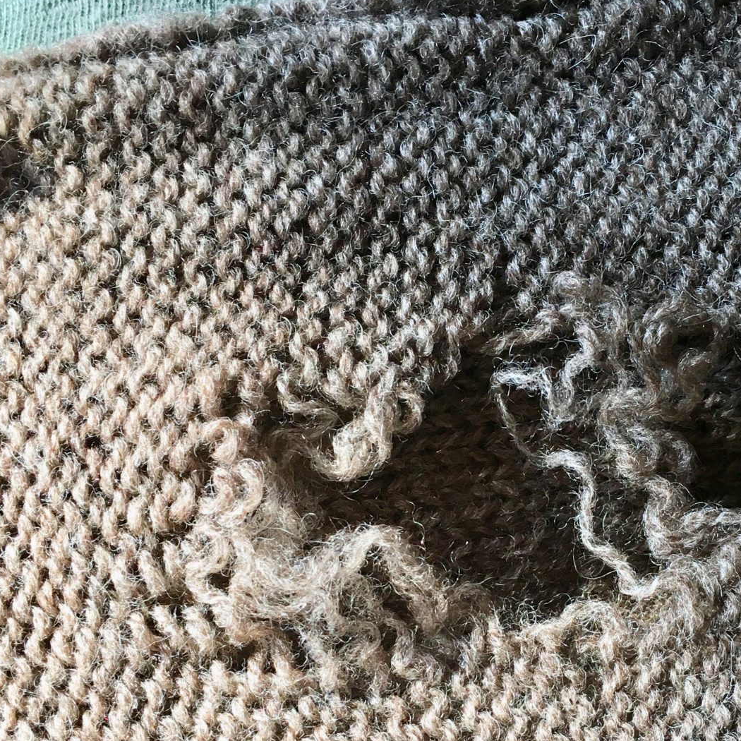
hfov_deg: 33.7
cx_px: 492
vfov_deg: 33.8
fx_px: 1211
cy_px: 477
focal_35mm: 50
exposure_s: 1/40
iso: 32
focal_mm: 4.15
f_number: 2.2
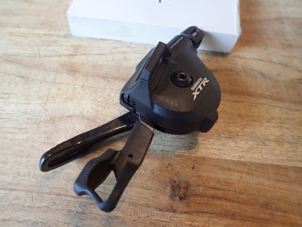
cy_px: 114
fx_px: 218
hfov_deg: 69.4
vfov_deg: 54.9
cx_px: 151
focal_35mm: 25
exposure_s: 1/30
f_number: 2
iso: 400
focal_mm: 4.5
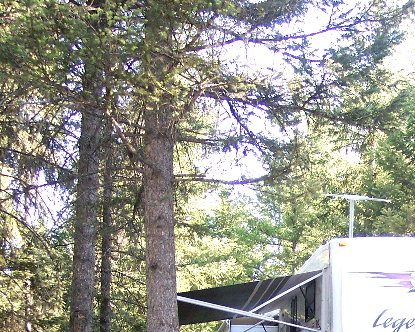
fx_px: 1069
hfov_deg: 21.5
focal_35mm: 87
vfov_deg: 17.1
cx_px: 380
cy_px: 355
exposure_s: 1/90
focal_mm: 8
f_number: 2.8
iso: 140
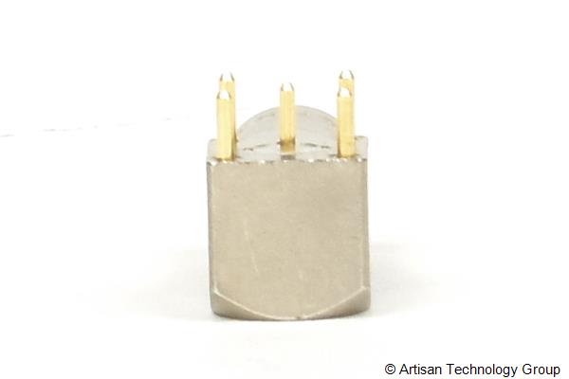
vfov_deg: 16.6
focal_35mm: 82
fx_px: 1304
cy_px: 190
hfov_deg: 24.6
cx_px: 284
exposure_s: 1/200
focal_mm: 55
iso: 200
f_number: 13
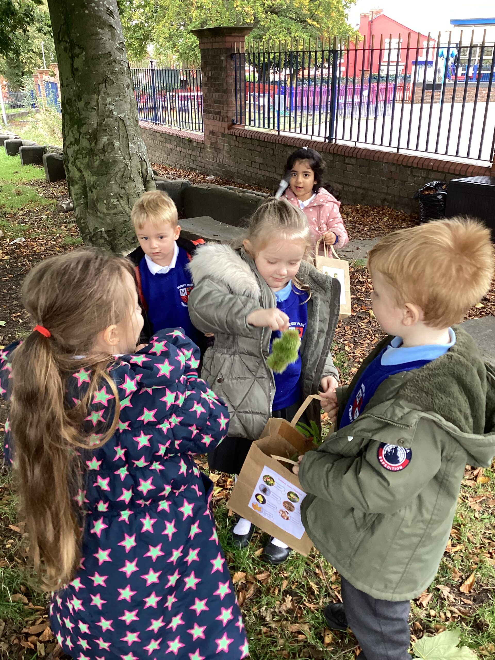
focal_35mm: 31
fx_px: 591
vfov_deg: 58.4
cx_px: 248
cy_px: 330
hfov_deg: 45.4
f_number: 2.4
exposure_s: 1/60
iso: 80
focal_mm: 3.3
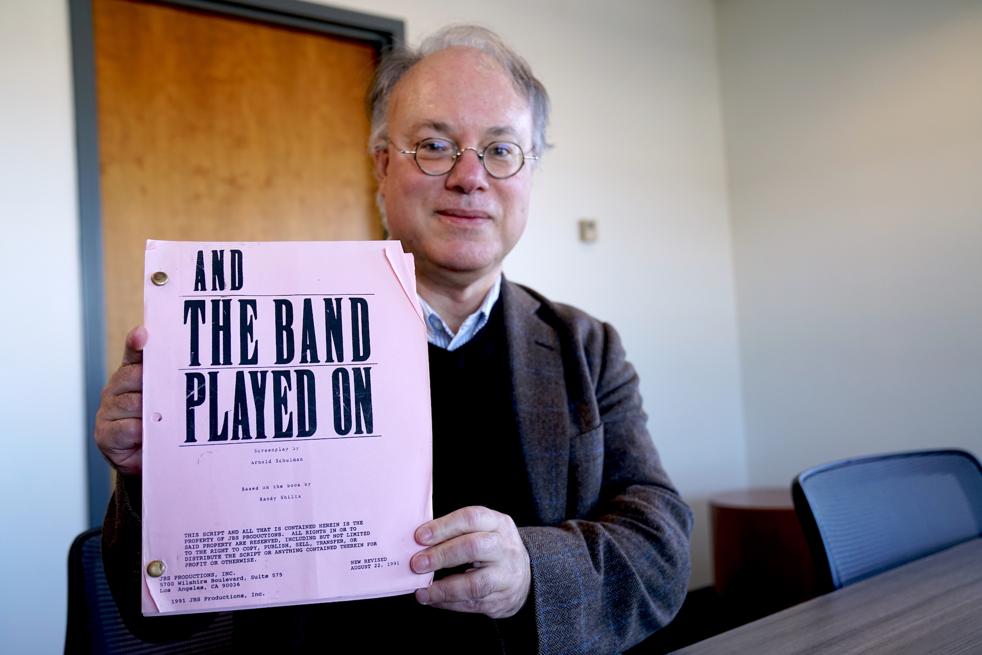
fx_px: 900
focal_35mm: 33
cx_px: 491
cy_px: 328
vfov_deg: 40.0
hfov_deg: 57.2
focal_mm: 33
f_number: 4
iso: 640
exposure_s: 1/160
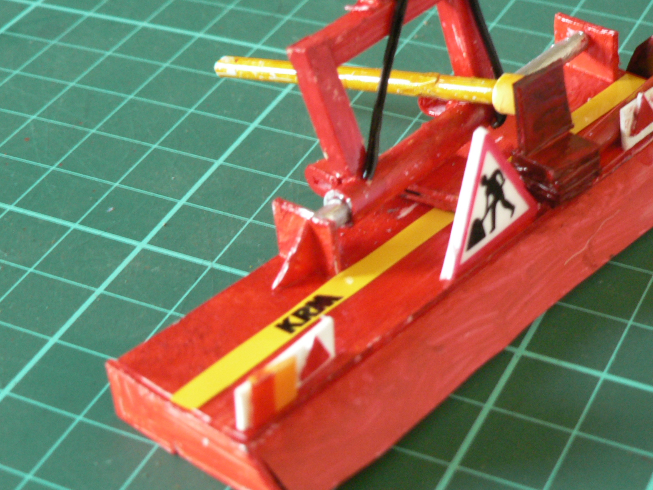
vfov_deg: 18.2
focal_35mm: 81
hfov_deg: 24.1
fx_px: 1528
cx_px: 341
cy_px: 295
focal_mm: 10.4
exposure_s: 1/6
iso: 200
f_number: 3.2
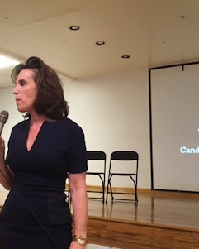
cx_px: 50
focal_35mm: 47
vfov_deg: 39.5
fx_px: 346
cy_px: 133
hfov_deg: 31.5
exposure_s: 1/30
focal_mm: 4.15
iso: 160
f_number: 2.2
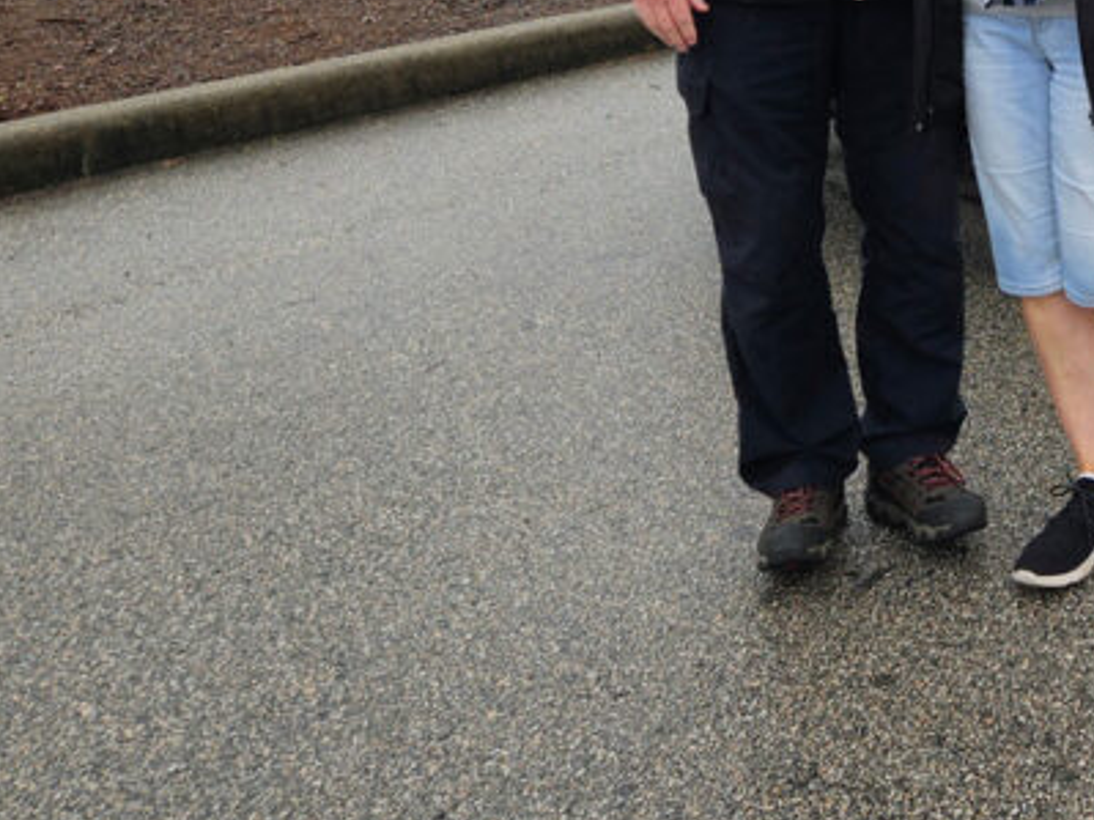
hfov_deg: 29.7
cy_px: -176
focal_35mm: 59
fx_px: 1864
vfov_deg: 22.7
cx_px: 1176
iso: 25
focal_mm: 5.4
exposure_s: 1/519
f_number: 1.8
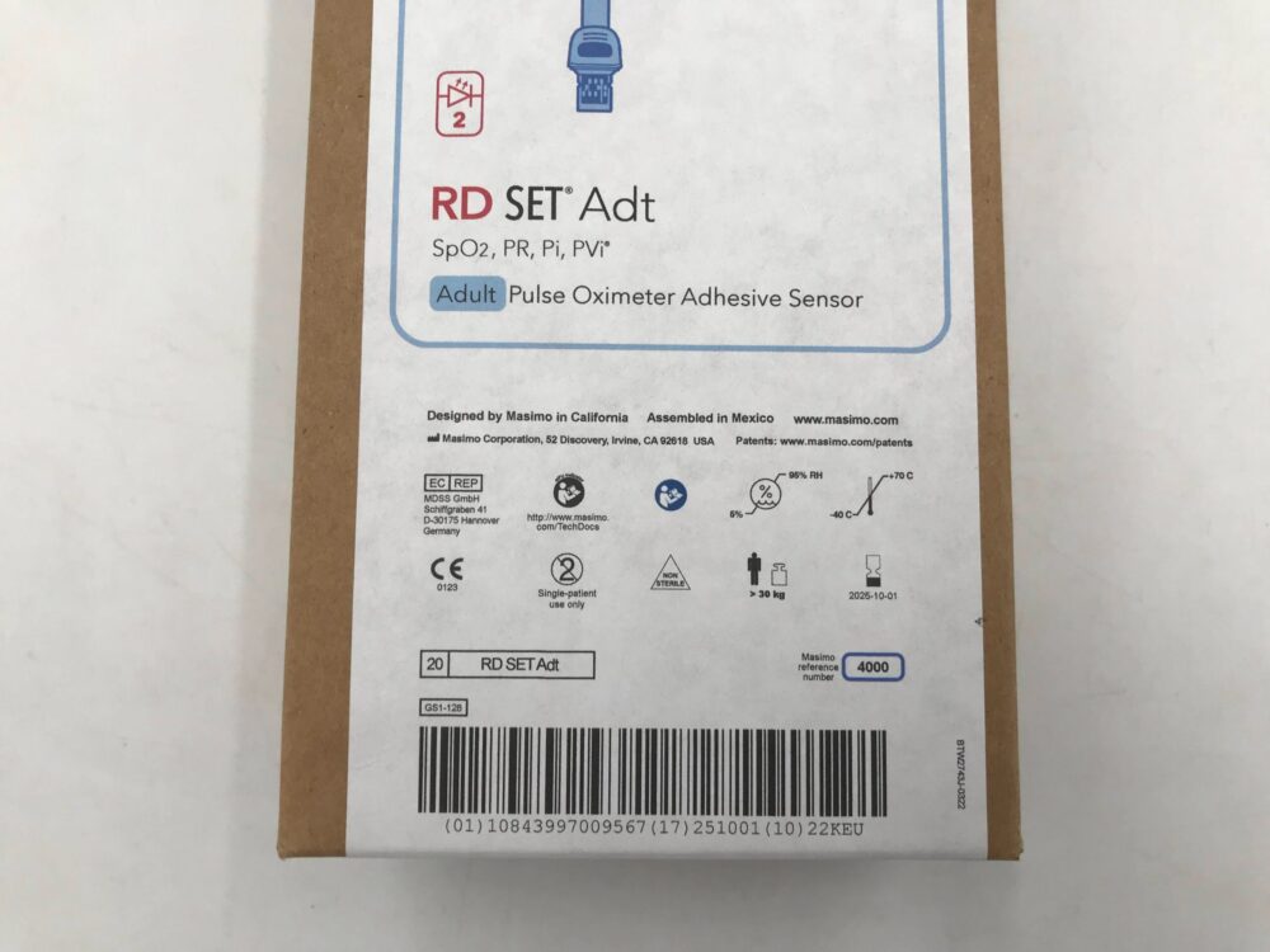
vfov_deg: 49.7
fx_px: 1027
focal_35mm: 28
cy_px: 476
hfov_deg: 63.4
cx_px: 635
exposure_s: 1/120
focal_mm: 3.99
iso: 32
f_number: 1.8
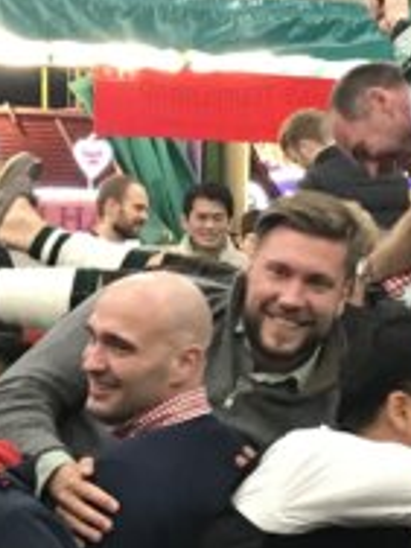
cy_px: 405
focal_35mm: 149
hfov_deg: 9.9
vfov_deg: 13.2
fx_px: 2359
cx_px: 423
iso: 64
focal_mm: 3.99
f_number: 1.8
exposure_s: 1/17
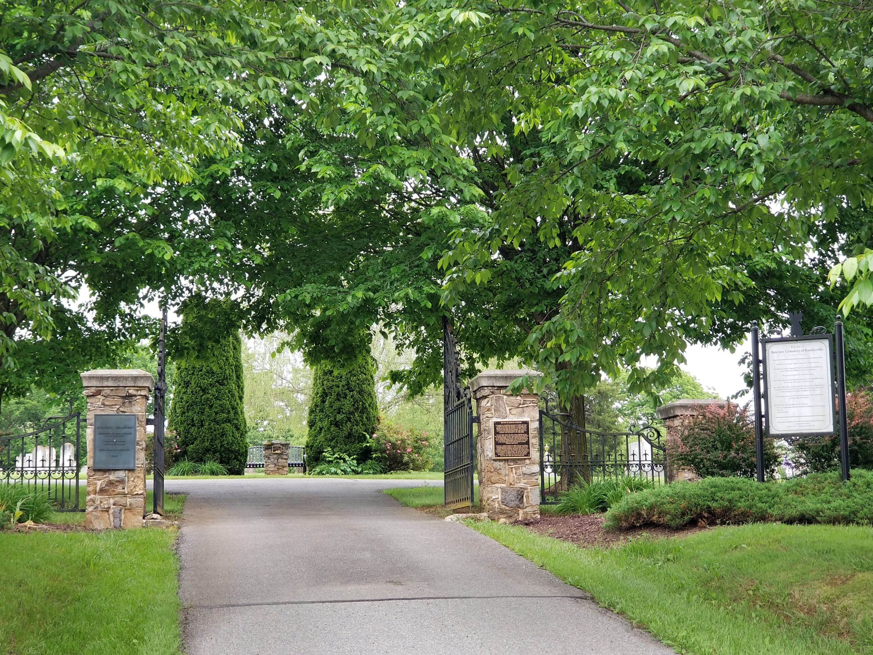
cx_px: 436
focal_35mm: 52
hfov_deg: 36.8
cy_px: 328
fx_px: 1311
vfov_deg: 28.0
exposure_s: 1/51
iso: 25
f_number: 2.4
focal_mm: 6
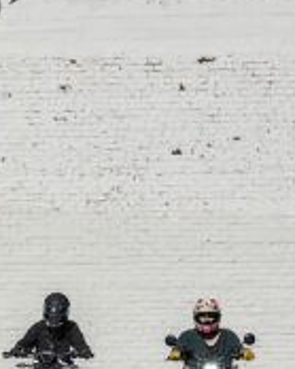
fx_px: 3932
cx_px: -208
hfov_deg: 4.3
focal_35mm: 360
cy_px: 204
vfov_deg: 5.4
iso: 100
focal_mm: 68
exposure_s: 1/500
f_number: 7.1
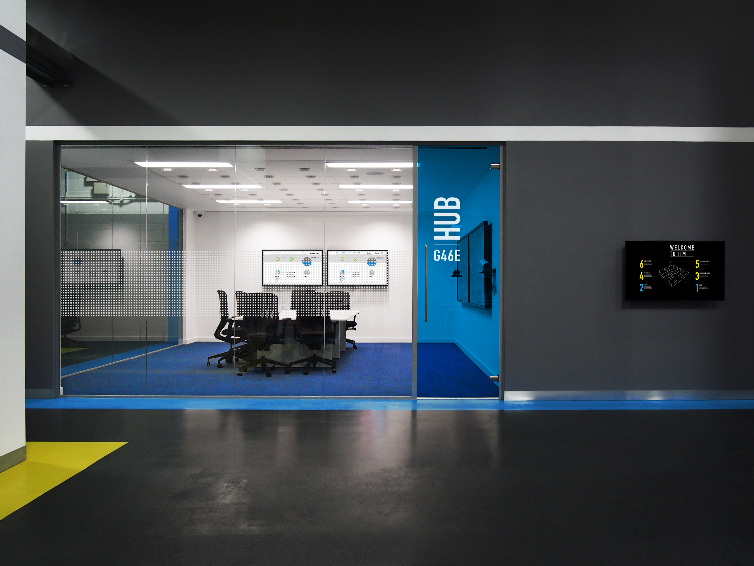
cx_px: 377
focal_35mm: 30
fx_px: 653
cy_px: 283
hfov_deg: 60.0
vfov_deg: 46.8
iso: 500
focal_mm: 15
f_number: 3.6
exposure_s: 1/60
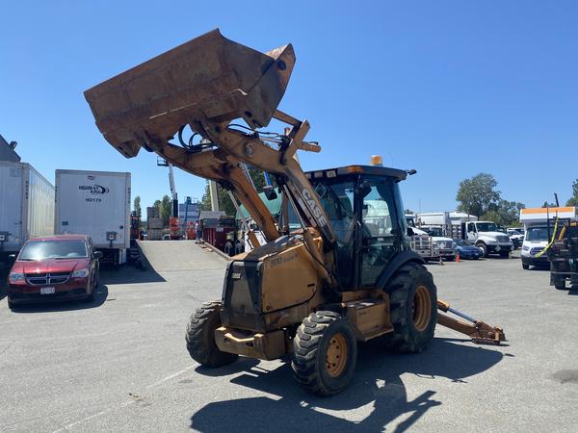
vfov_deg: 53.1
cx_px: 289
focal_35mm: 26
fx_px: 434
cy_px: 216
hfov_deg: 67.3
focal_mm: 4.25
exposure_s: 1/2410
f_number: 1.8
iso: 32
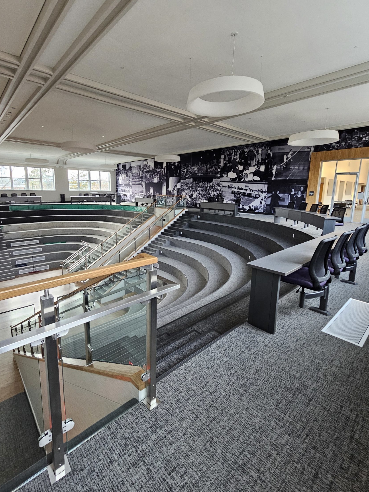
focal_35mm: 15
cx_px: 161
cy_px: 226
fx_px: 213
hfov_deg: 81.3
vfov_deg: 98.0
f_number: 2.2
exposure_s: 1/40
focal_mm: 2.2
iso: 320
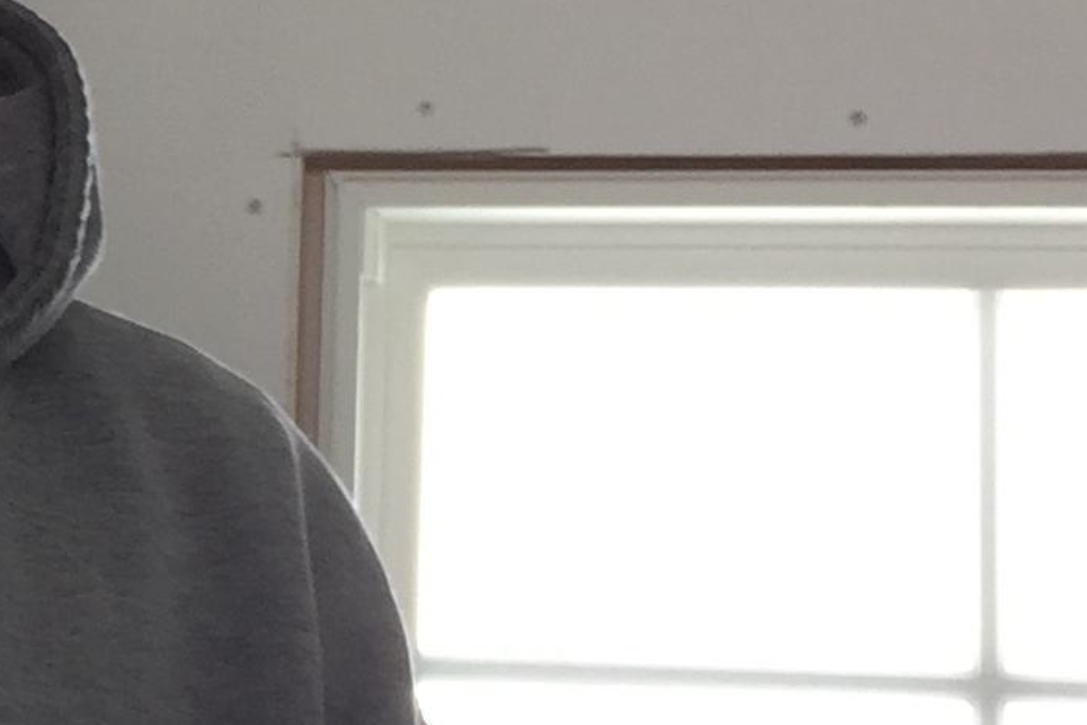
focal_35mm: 142
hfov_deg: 13.4
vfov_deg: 9.7
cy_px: 444
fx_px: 4287
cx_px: -673
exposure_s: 1/120
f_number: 2.2
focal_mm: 4.15
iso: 40
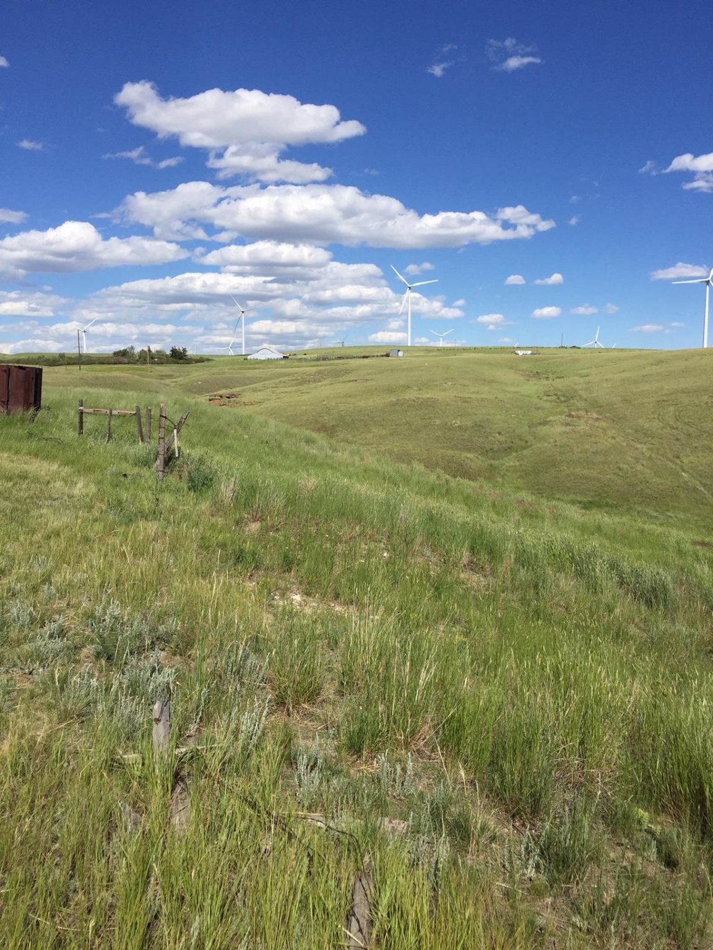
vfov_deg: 61.7
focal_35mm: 29
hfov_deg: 48.2
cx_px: 356
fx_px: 796
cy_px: 475
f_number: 2.2
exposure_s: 1/4405
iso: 32
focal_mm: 4.15
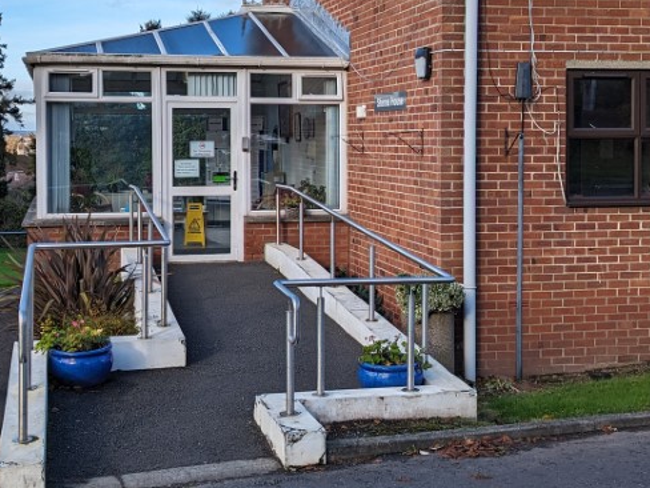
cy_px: 172
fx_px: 1108
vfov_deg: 24.7
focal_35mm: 59
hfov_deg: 32.7
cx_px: 321
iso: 44
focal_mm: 6.81
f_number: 1.85
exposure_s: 1/1451
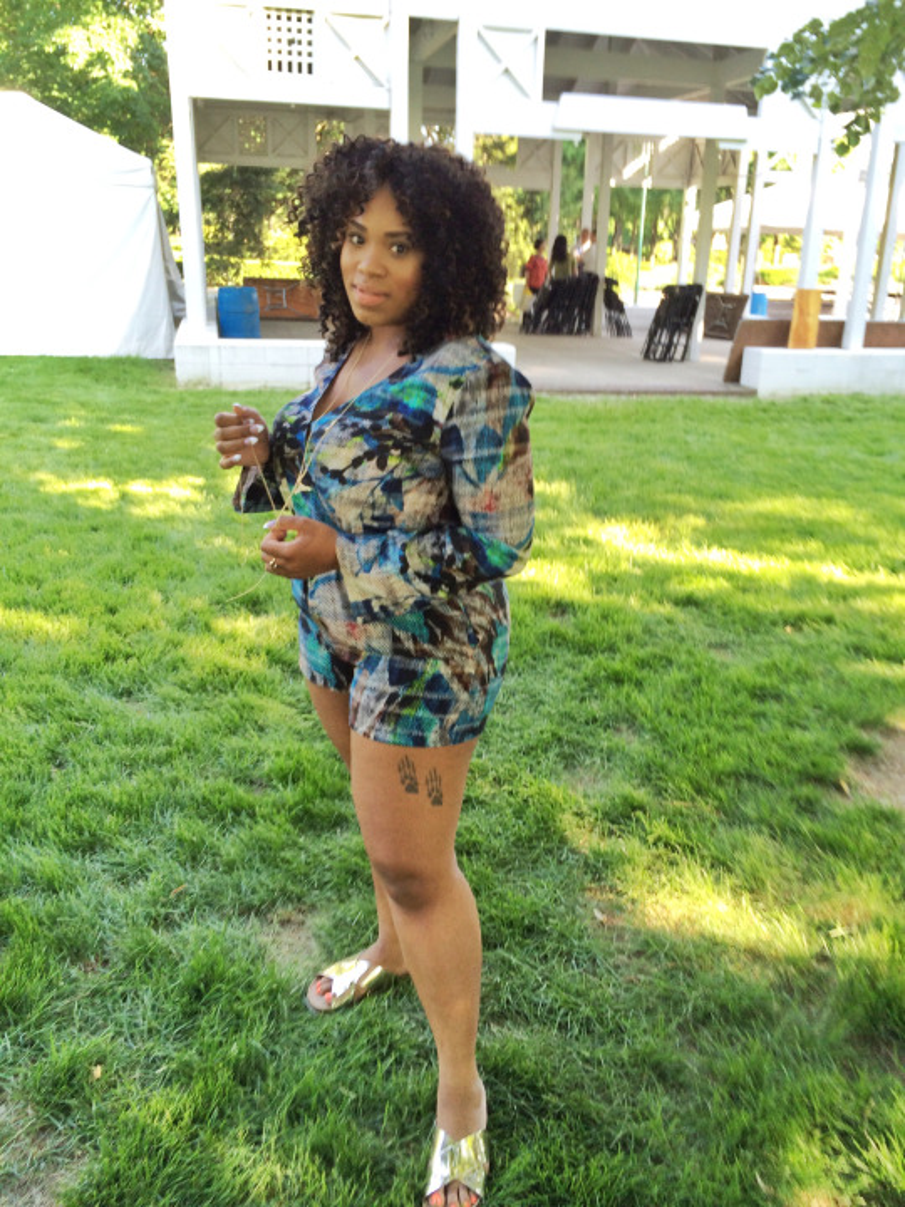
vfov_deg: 61.7
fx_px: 1011
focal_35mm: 29
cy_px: 604
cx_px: 452
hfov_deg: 48.2
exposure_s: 1/120
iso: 64
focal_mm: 4.15
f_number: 2.2
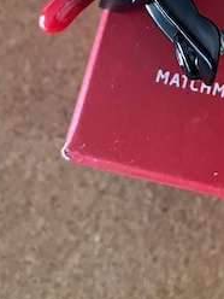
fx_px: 725
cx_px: 290
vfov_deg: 21.6
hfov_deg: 16.6
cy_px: -60
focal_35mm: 84
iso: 500
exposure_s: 1/54
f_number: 1.6
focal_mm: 4.2
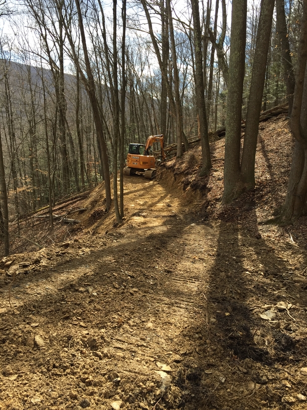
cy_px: 205
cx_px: 154
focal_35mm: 29
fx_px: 343
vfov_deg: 61.7
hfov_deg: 48.2
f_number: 2.2
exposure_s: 1/549
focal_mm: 4.15
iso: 32
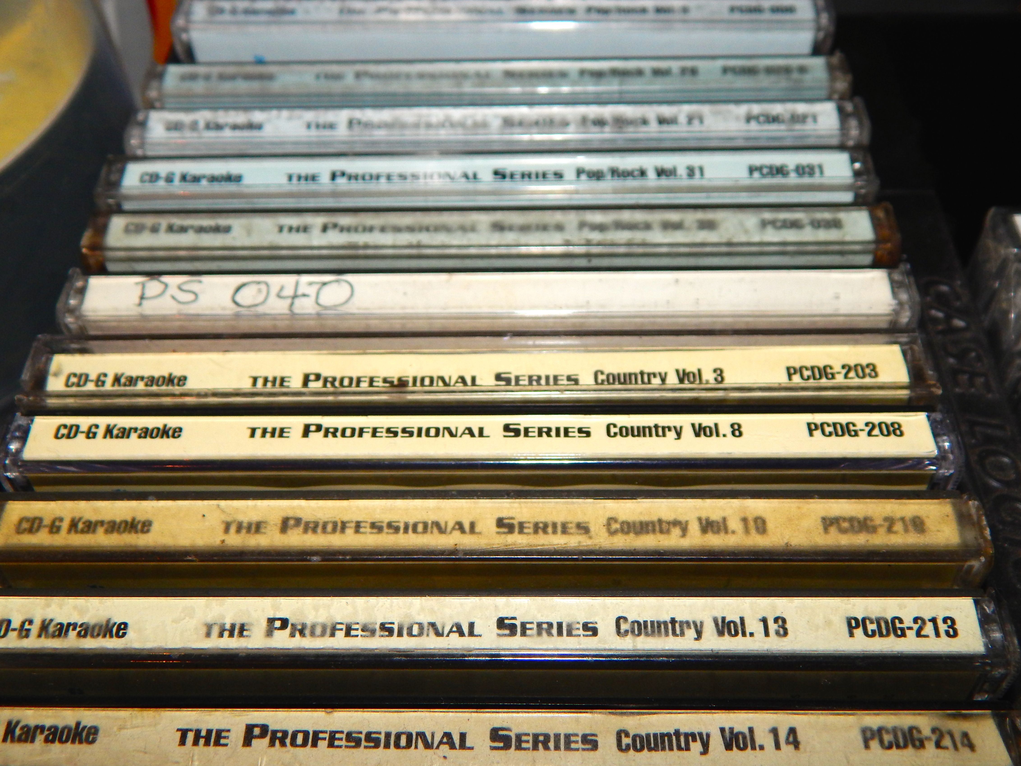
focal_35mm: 35
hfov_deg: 52.6
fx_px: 1032
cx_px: 510
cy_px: 383
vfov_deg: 40.7
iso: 200
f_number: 6.7
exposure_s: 1/30
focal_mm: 6.1
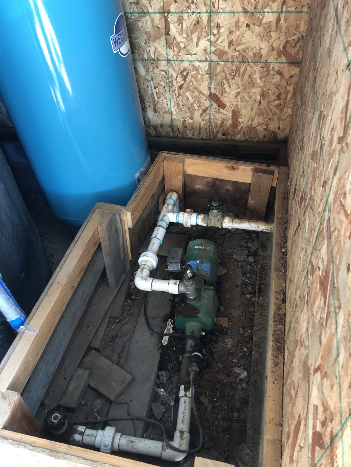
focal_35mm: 28
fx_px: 379
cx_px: 176
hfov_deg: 49.7
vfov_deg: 63.4
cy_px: 234
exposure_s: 1/15
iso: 100
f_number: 1.8
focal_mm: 3.99
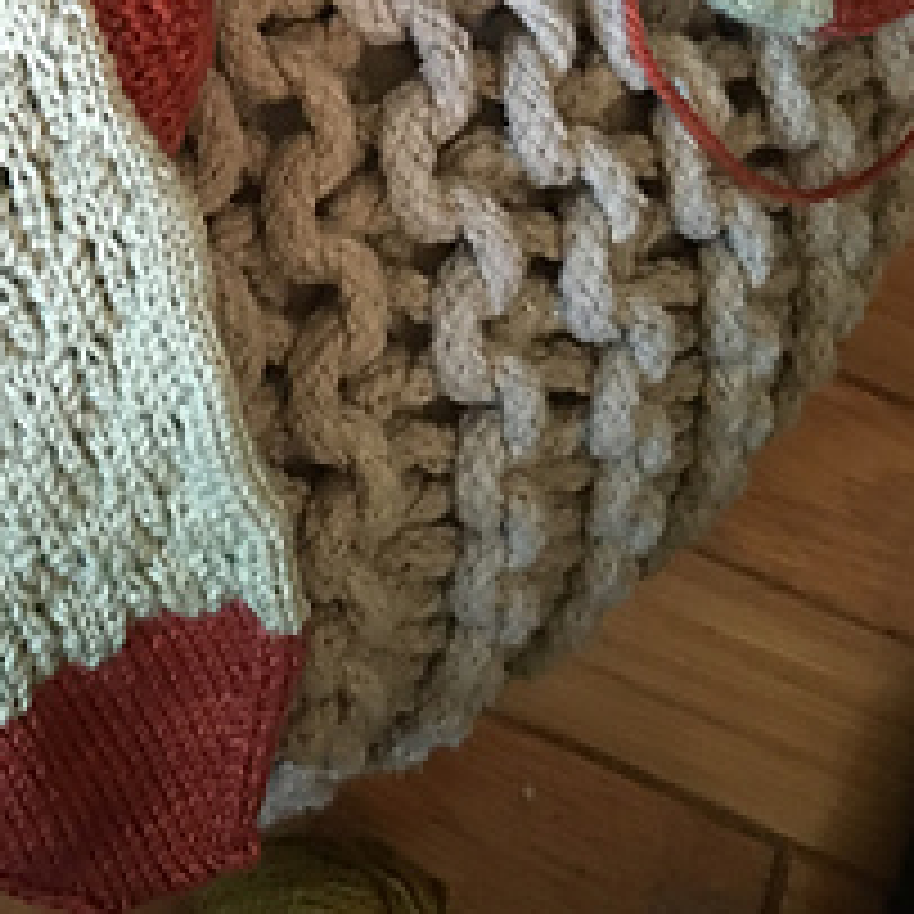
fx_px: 2420
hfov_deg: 20.2
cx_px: -153
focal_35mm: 81
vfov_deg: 19.9
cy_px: -212
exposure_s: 1/24
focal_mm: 4.15
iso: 200
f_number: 2.2
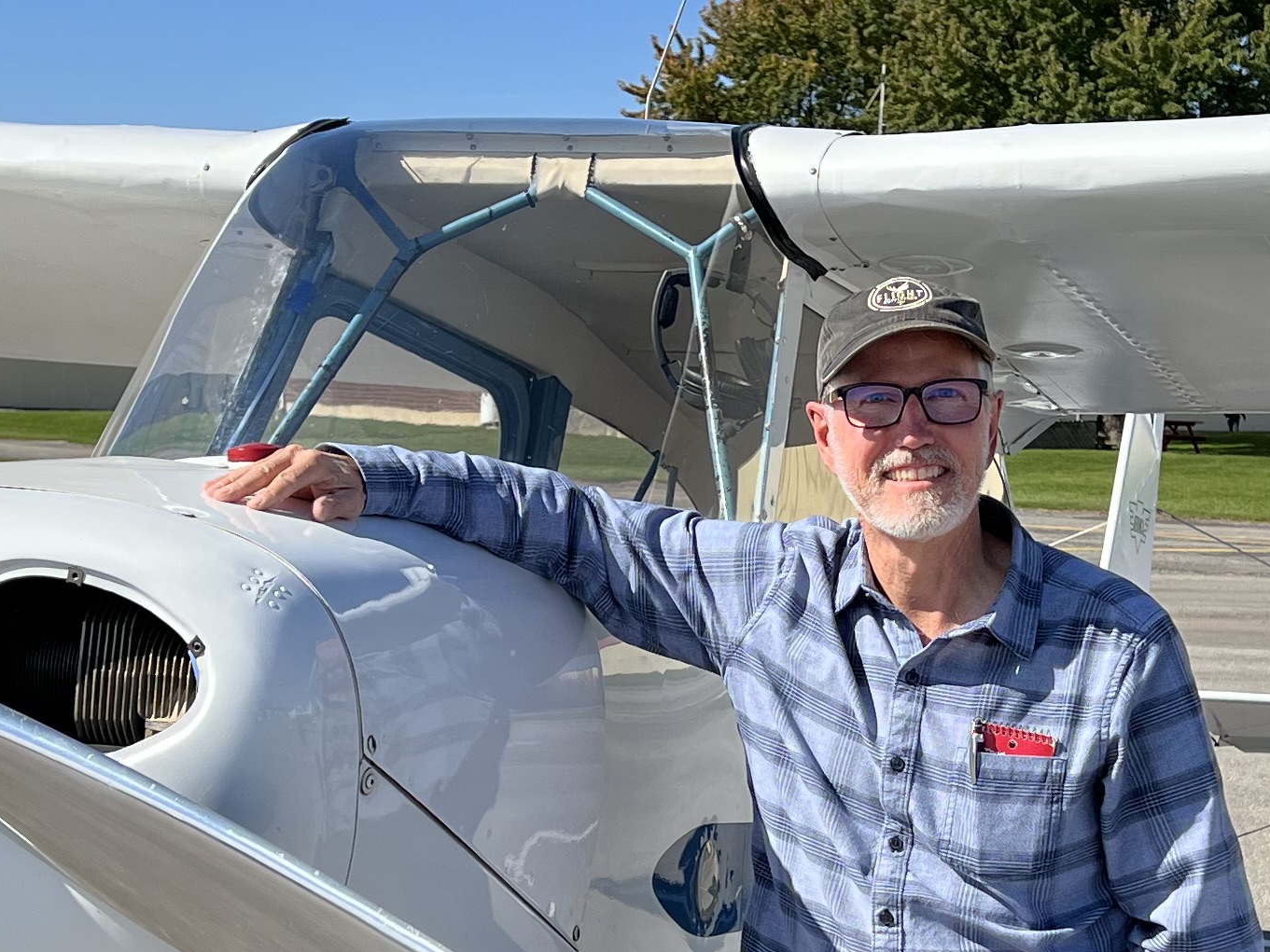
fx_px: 2825
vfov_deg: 19.0
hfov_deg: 25.3
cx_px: 697
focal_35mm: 77
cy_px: 679
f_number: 1.5
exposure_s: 1/5587
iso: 50
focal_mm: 5.7
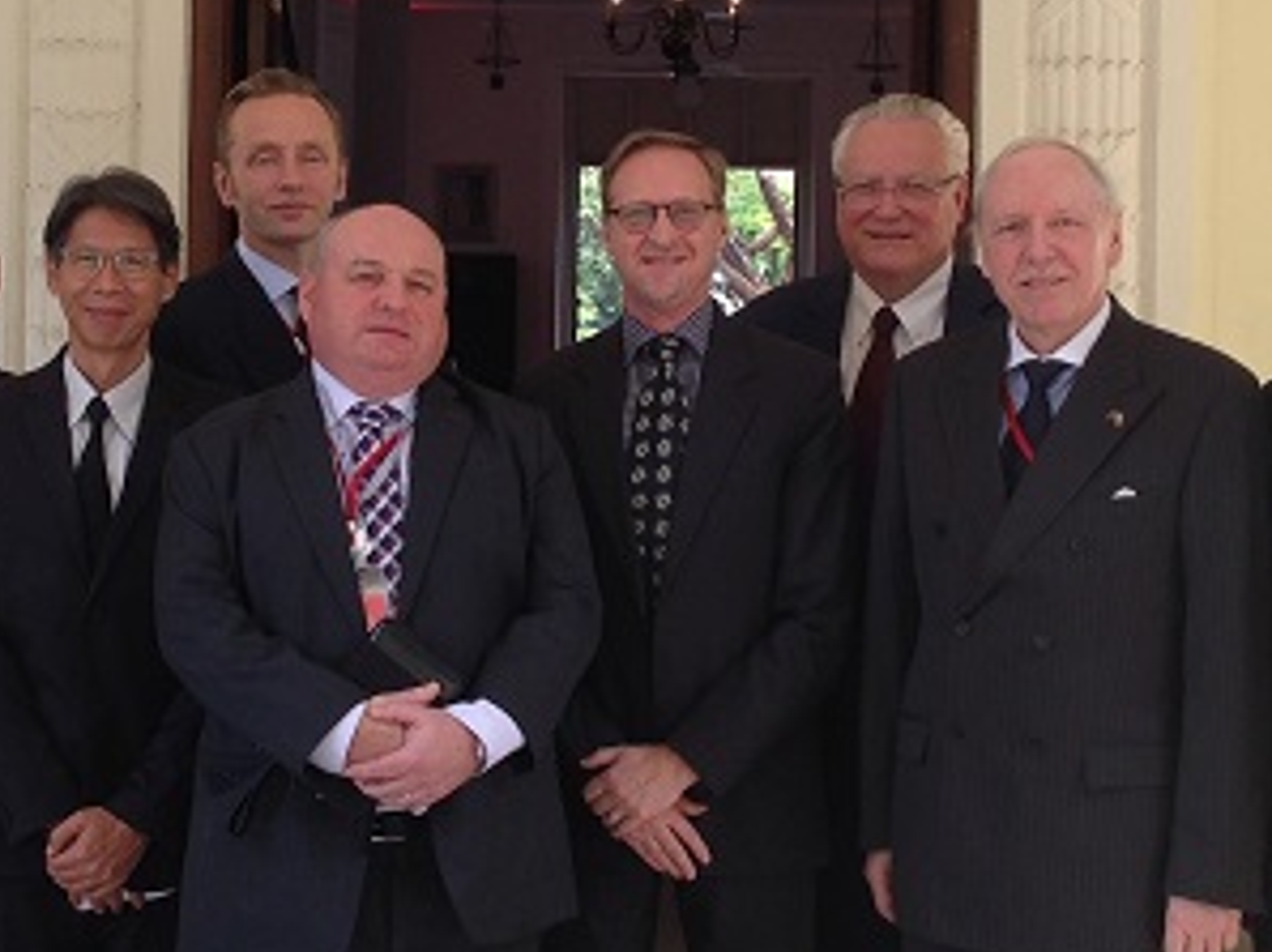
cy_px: 333
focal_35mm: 83
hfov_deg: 23.6
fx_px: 3047
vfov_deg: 17.7
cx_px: 551
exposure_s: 1/155
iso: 50
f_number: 2.4
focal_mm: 4.12
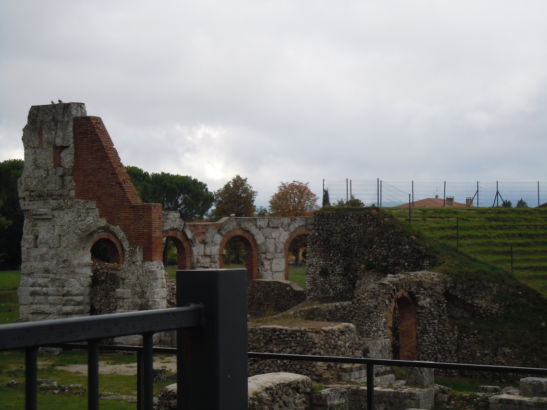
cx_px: 274
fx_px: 1217
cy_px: 205
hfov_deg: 25.3
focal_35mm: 77
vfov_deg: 19.1
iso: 100
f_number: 4.3
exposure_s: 1/250
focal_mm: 13.9
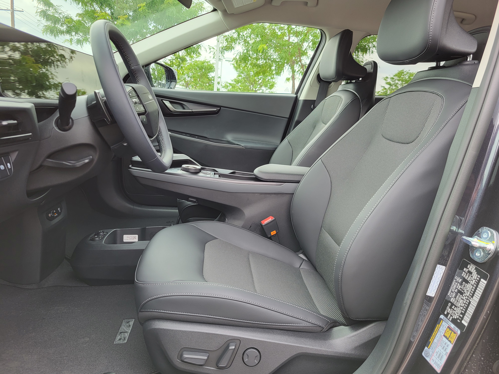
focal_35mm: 26
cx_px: 250
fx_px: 375
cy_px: 187
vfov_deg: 53.1
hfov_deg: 67.3
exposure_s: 1/137
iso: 40
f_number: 1.8
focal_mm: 5.4
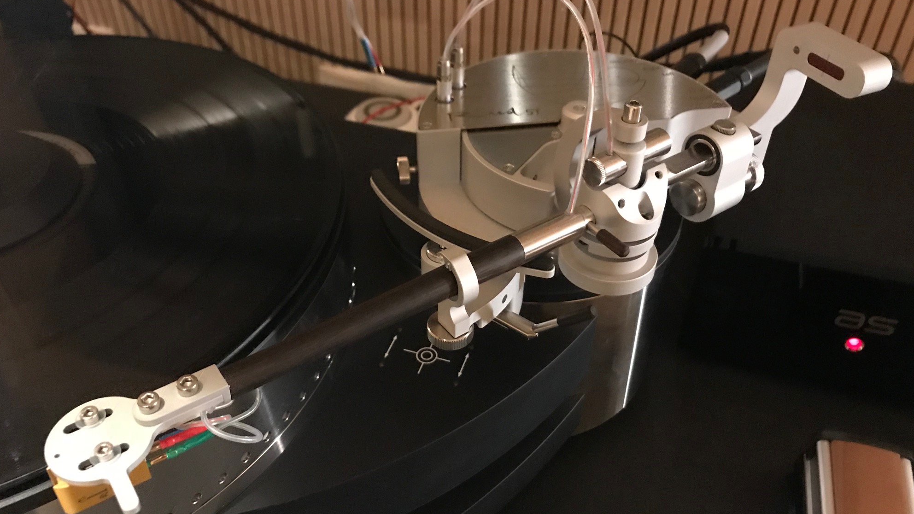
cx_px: 453
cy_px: 261
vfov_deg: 37.8
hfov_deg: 62.6
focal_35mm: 31
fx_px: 751
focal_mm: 3.99
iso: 160
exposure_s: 1/4
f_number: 1.8
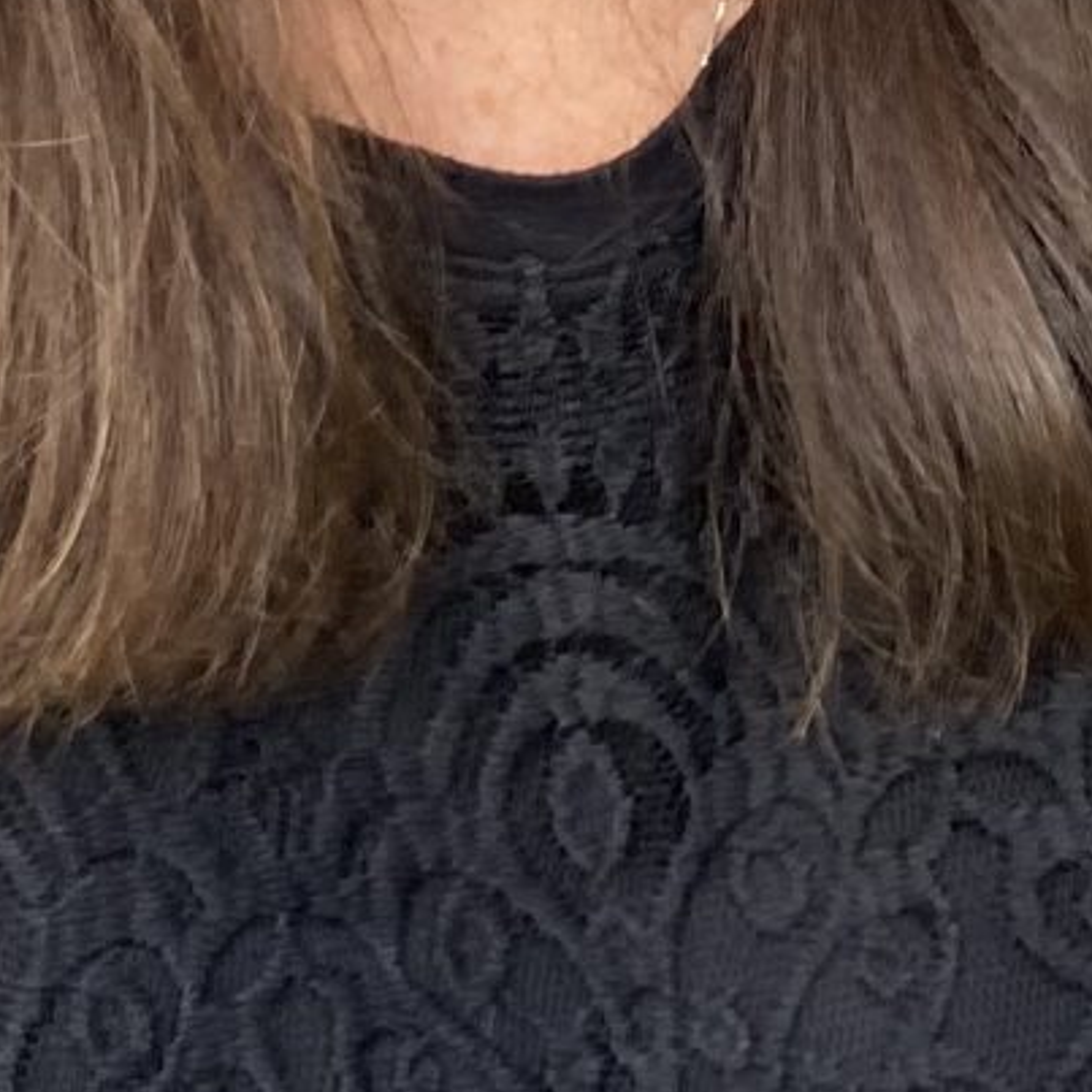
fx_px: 5211
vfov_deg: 11.2
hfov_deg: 11.9
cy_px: -816
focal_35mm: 146
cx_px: 192
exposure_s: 1/234
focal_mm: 4.25
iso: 32
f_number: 1.8
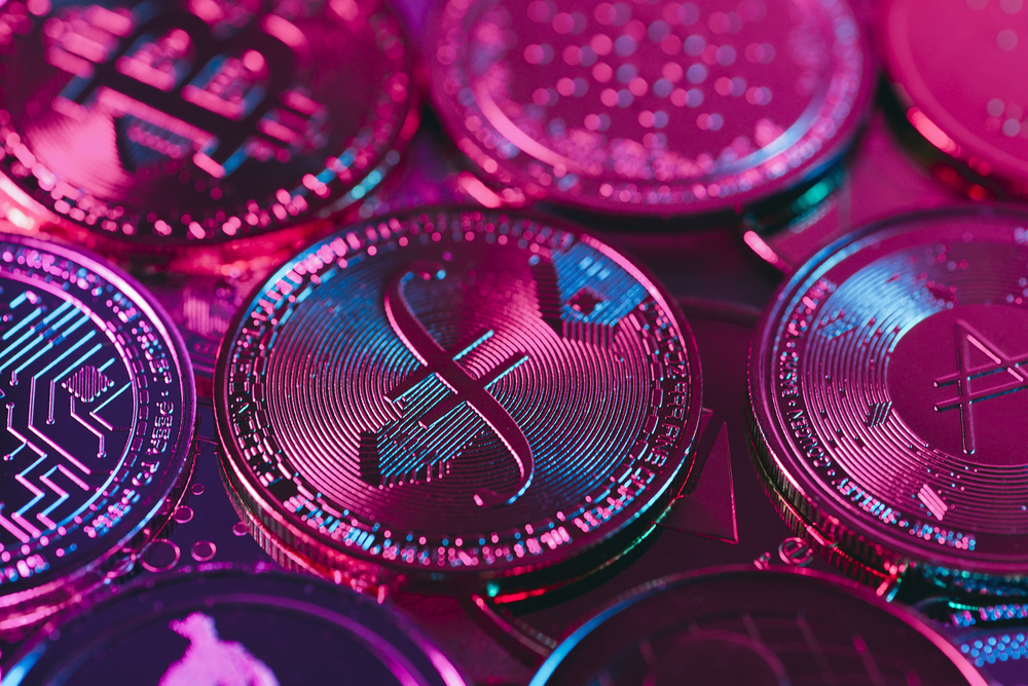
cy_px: 343
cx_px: 514
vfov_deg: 13.7
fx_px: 2857
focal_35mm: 100
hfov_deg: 20.4
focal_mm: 100
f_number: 8
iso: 125
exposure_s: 1/13
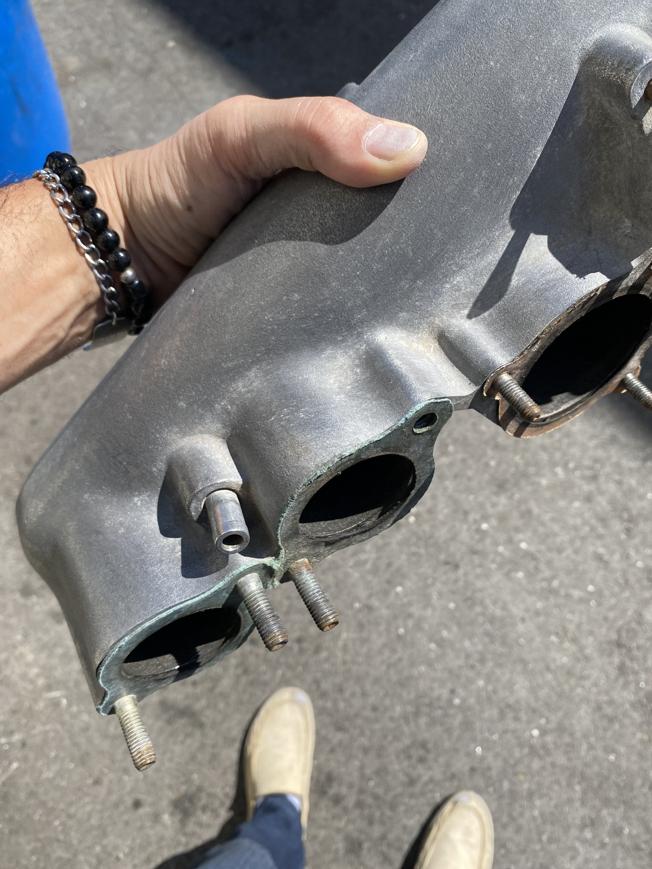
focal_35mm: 26
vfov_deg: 67.3
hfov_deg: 53.1
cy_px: 434
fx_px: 653
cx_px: 326
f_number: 1.8
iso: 32
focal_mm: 4.25
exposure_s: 1/1898
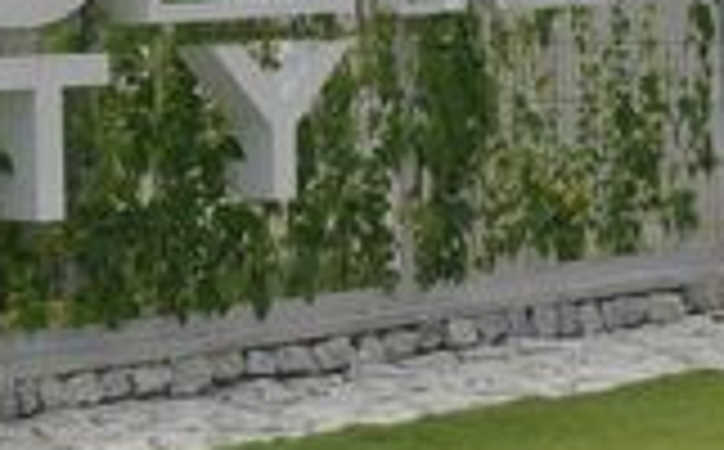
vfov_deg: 7.8
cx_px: -200
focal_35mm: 164
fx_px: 3230
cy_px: -248
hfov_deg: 12.4
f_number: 11
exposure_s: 1/125
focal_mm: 28
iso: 100
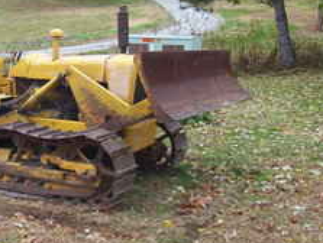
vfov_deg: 22.3
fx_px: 617
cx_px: 80
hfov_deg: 28.9
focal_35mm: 66
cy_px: 101
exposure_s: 1/349
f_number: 2.73
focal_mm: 5.77
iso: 100
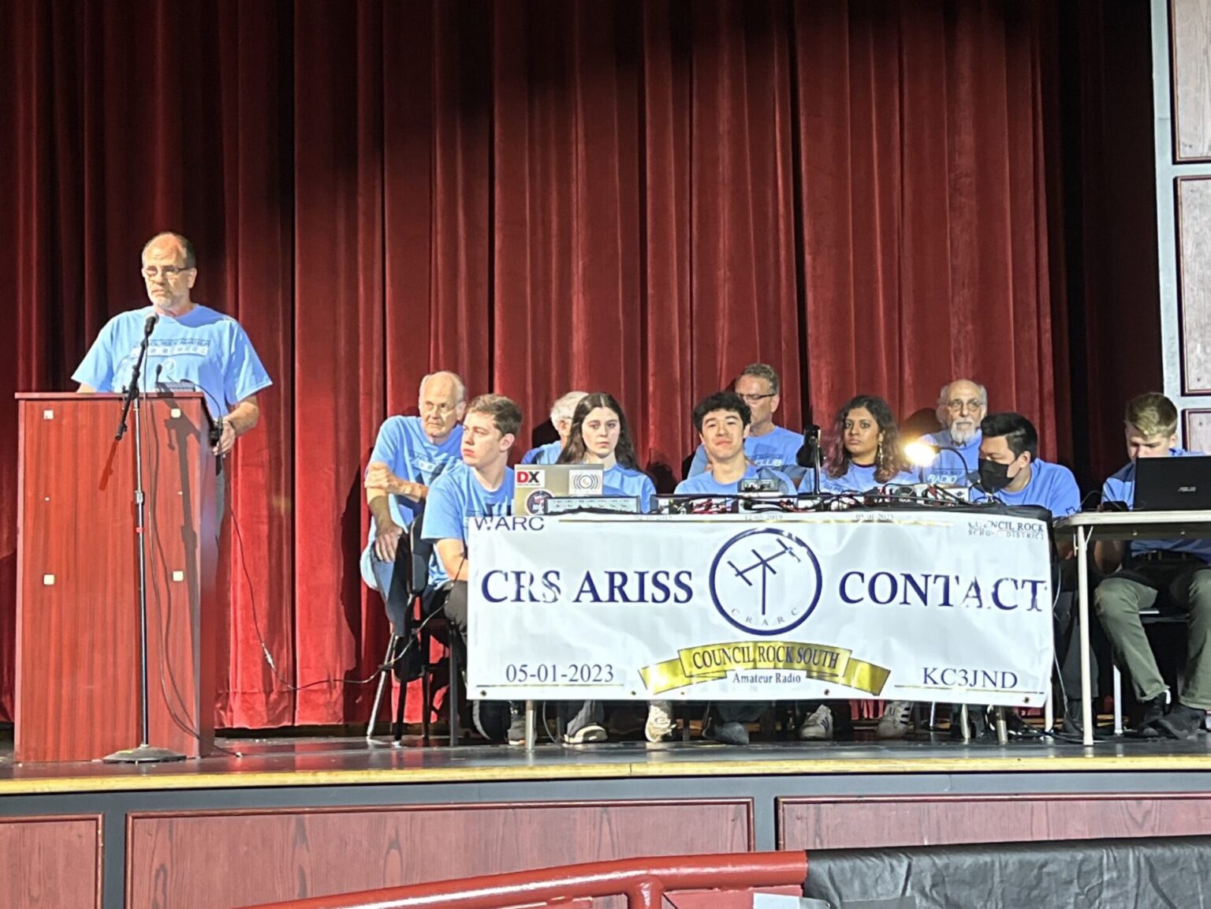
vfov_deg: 56.8
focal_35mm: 24
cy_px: 454
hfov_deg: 71.6
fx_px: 840
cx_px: 606
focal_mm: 6.86
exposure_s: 1/60
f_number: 1.78
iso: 640
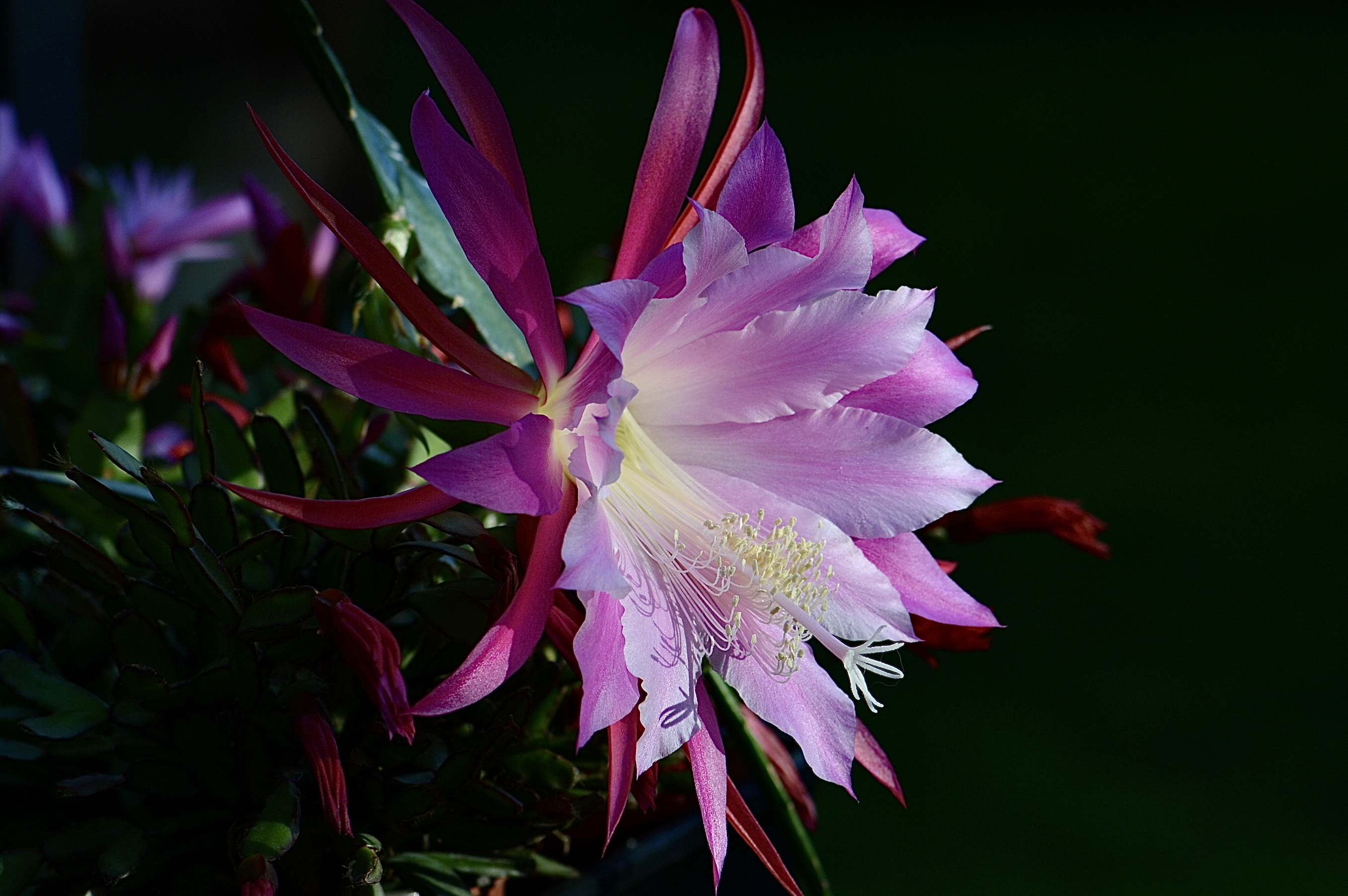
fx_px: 5892
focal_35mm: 158
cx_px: 674
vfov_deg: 8.7
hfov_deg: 13.1
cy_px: 448
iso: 100
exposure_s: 1/200
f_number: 8
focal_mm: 105
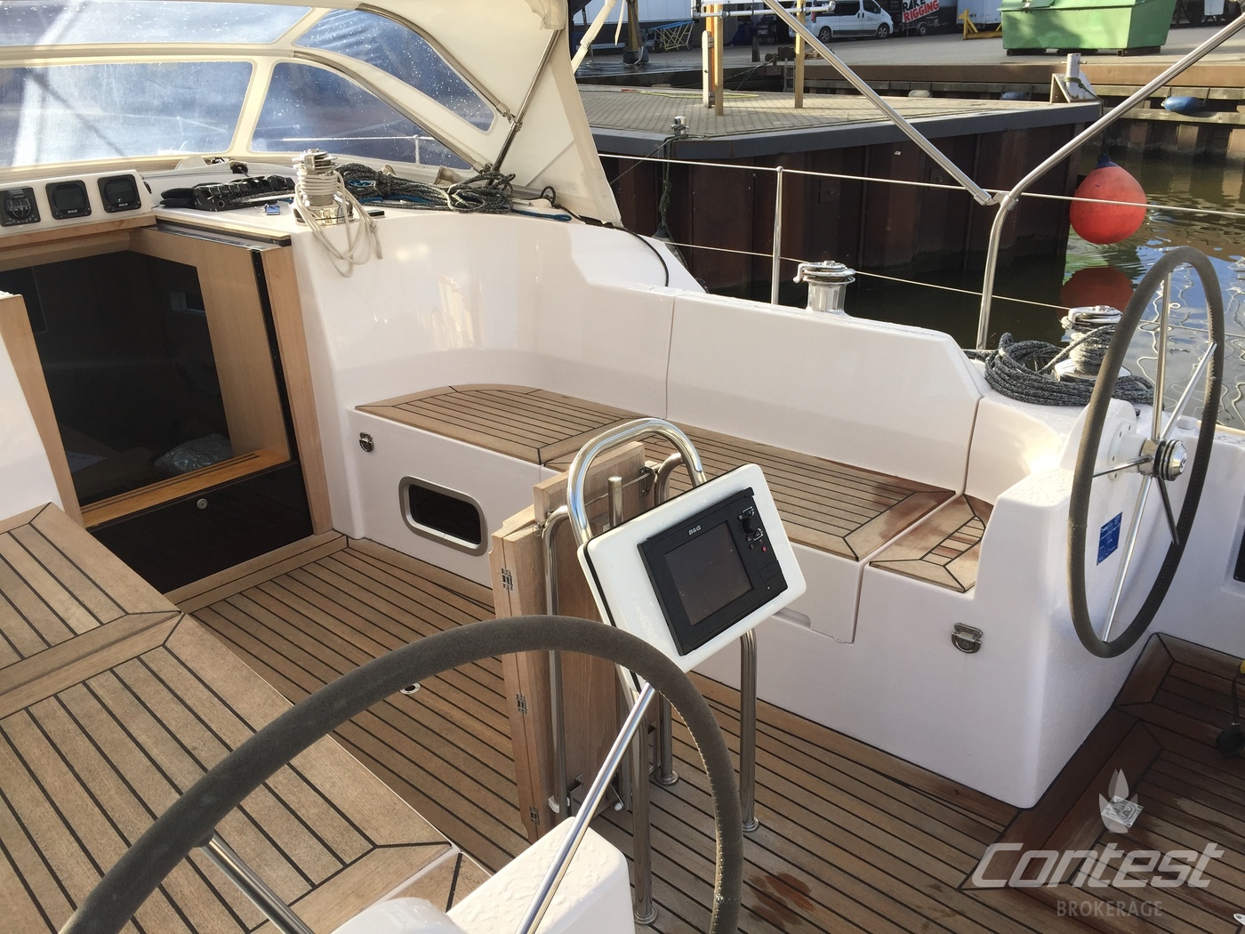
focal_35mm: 29
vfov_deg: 48.2
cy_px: 467
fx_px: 1043
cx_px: 622
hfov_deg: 61.7
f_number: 2.2
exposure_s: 1/670
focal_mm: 4.15
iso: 32
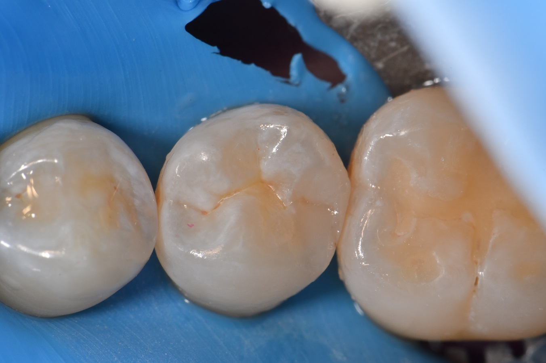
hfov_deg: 13.1
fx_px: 2380
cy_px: 182
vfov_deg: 8.7
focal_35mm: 157
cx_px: 273
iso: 200
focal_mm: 105
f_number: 32
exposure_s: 1/160
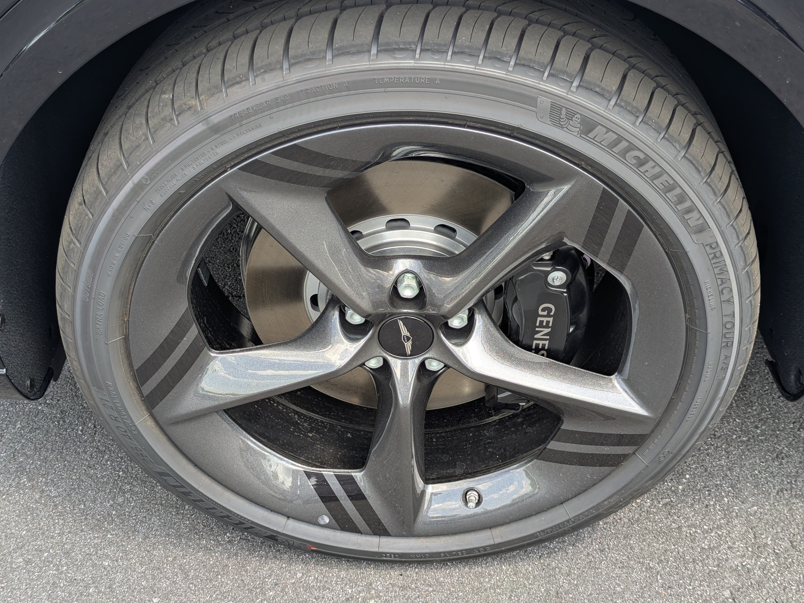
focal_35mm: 48
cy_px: 302
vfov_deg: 30.3
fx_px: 1115
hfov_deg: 39.7
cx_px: 402
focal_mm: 6.81
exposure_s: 1/390
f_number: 1.85
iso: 41
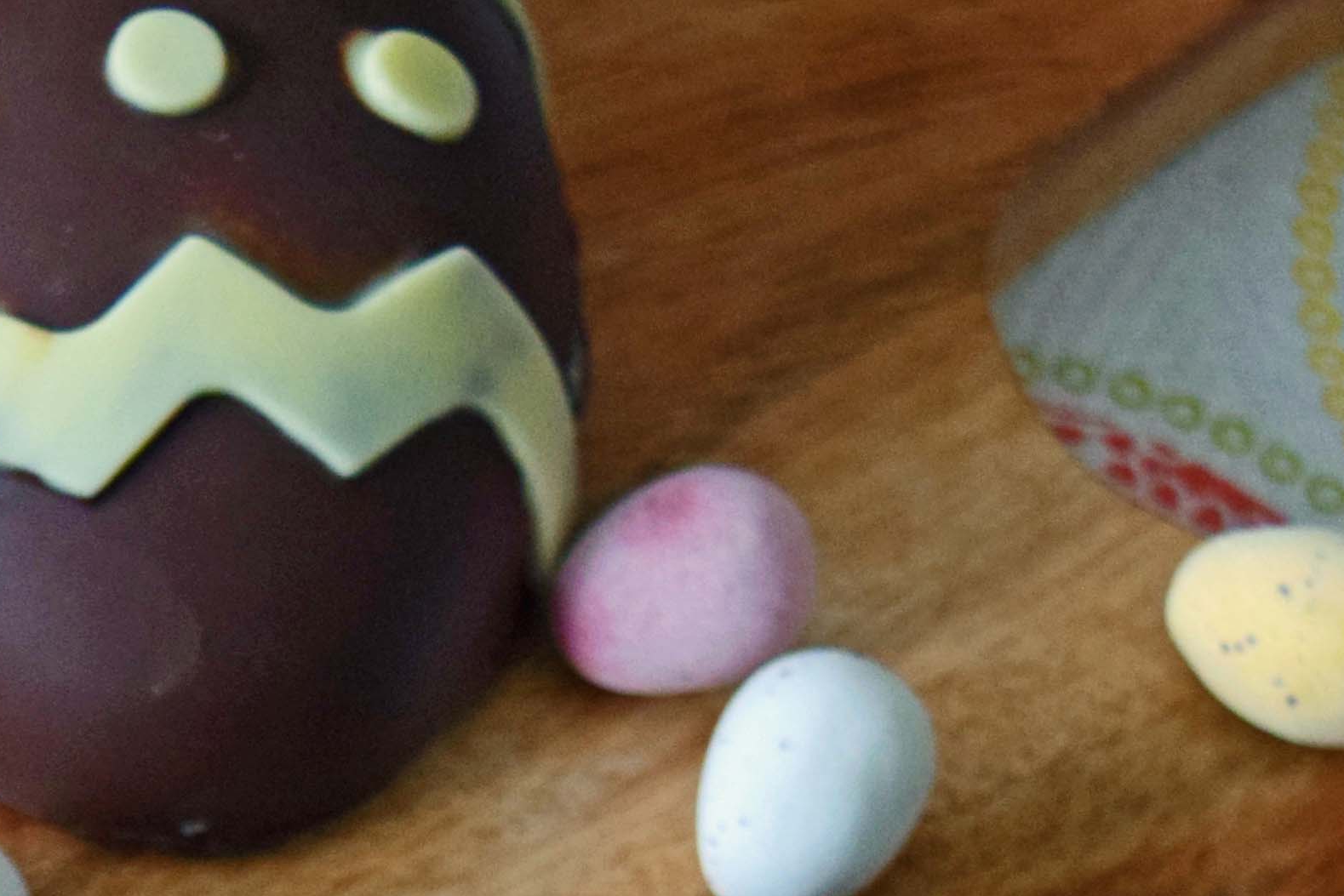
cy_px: 1592
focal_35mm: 171
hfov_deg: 11.8
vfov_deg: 7.8
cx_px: -290
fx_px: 6384
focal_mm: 30
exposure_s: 1/60
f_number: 4.2
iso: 1400
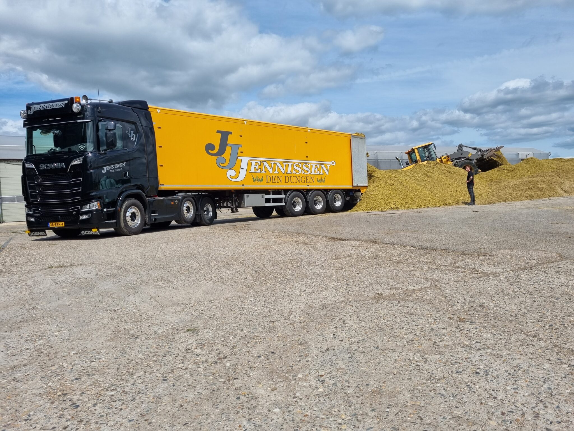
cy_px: 216
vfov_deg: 53.1
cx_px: 287
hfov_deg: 67.3
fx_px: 431
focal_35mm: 26
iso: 50
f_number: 1.8
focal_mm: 5.4
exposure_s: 1/5520
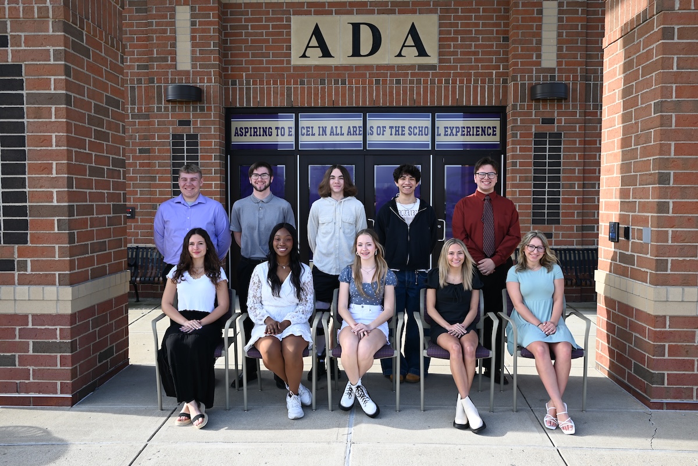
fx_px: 572
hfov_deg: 62.8
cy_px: 233
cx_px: 349
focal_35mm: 30
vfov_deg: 44.3
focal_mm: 29.5
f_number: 5
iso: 100
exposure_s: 1/160
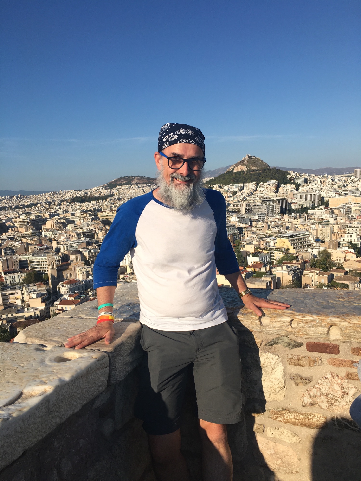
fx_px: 403
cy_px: 240
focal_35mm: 29
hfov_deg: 48.2
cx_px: 180
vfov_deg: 61.7
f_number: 2.2
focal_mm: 4.15
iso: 25
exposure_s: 1/2653
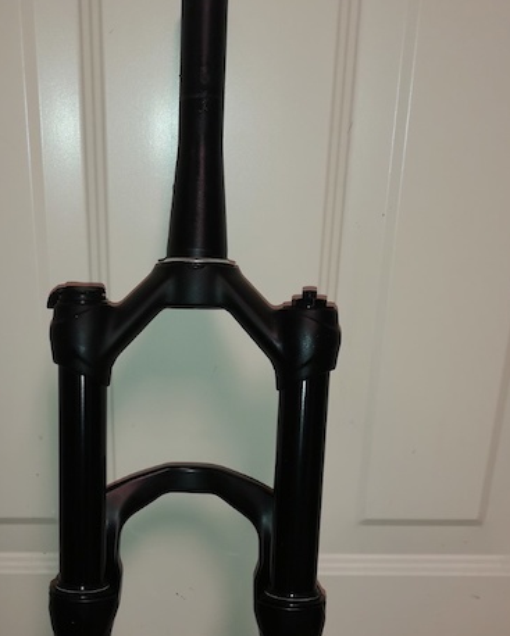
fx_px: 867
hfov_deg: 32.5
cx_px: 168
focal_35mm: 46
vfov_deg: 38.6
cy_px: 522
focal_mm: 5.58
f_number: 1.8
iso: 57
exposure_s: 1/60
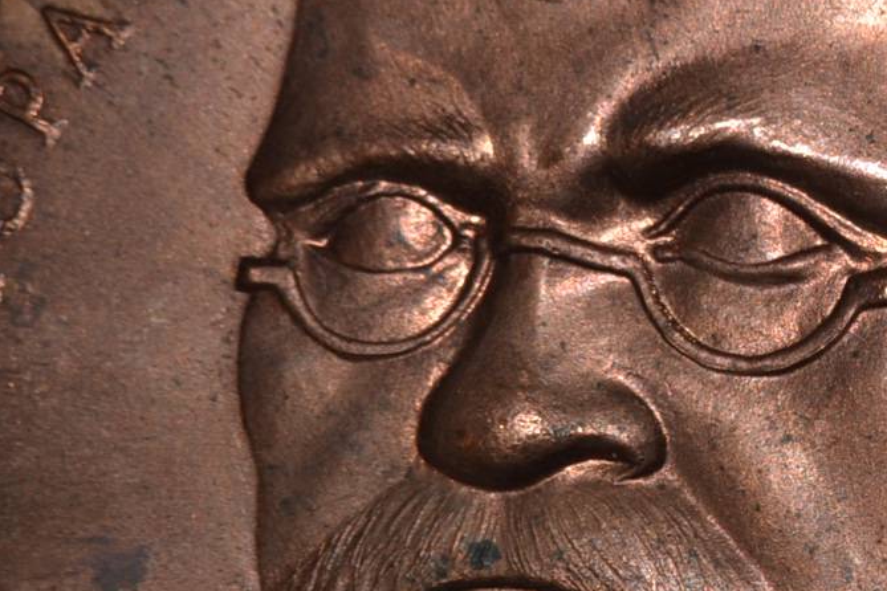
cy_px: 305
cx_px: 973
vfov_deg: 7.4
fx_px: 4582
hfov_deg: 10.9
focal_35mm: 186
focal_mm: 36
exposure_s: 1/60
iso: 100
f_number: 8
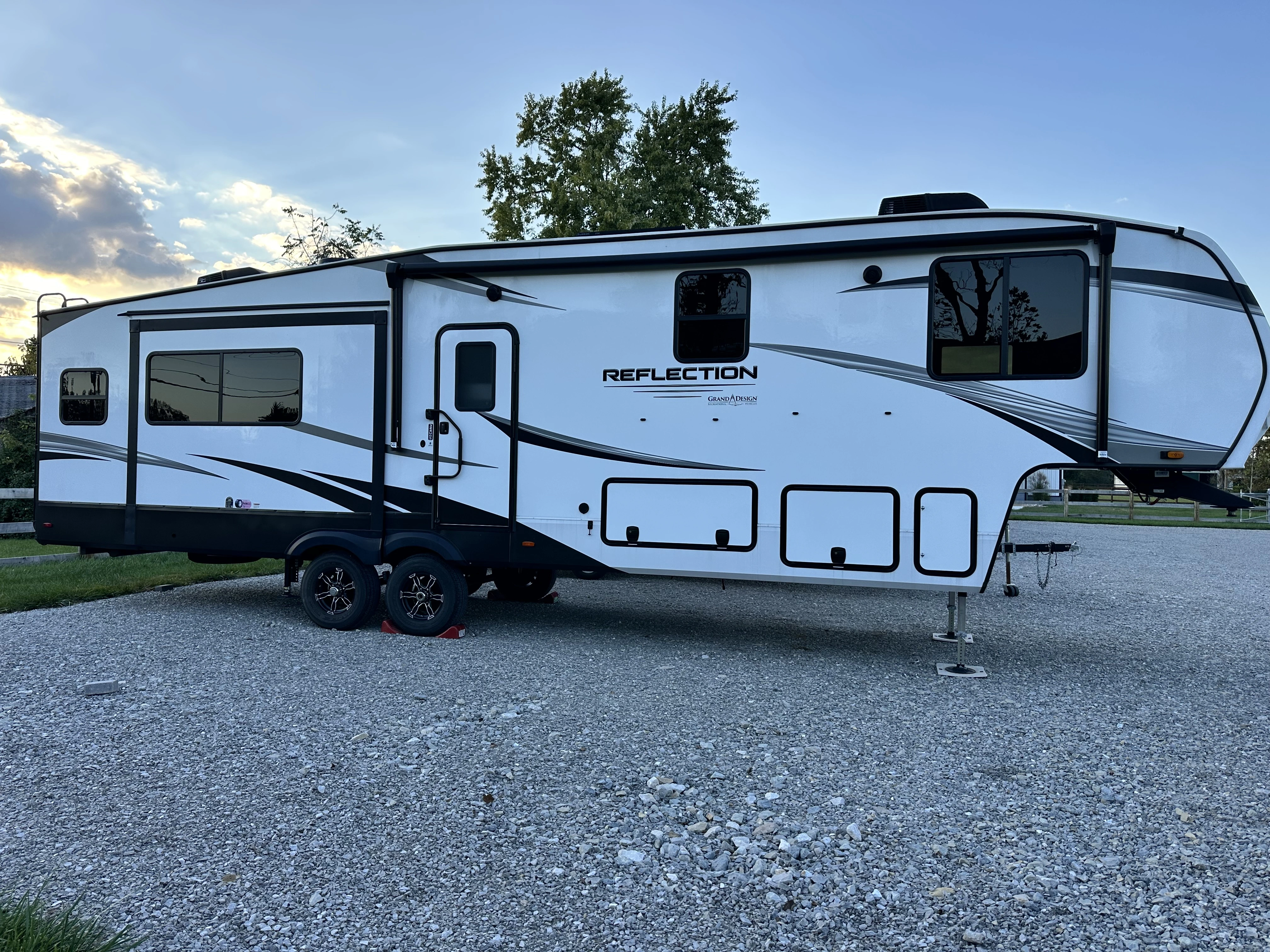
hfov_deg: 71.6
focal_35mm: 24
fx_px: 881
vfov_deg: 56.8
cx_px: 635
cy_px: 476
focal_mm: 6.86
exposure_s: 1/810
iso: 80
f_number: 1.78
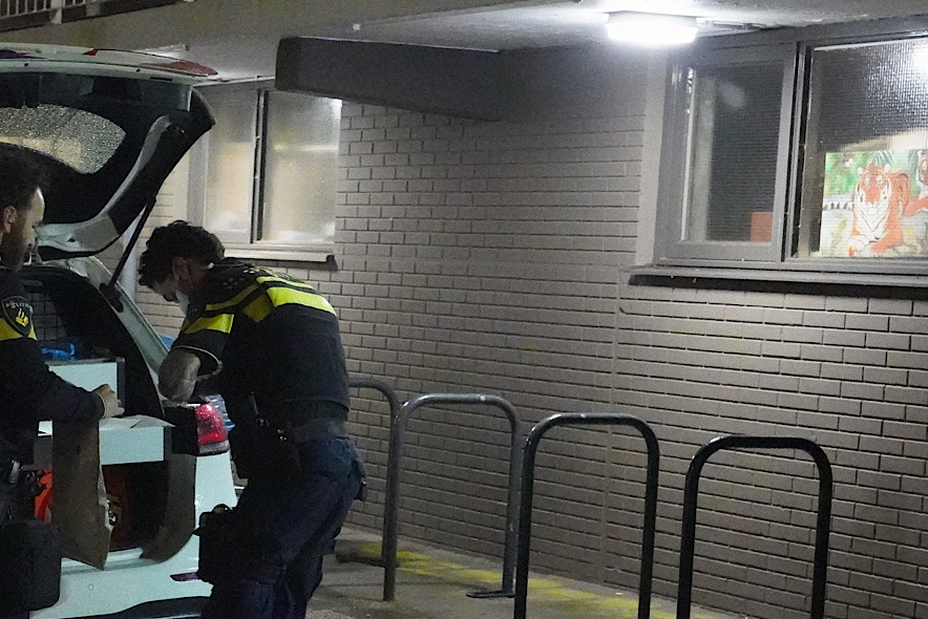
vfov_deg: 15.3
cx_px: -27
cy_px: 421
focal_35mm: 89
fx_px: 2295
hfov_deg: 21.9
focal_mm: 41
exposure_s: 1/80
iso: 51200
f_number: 5.6
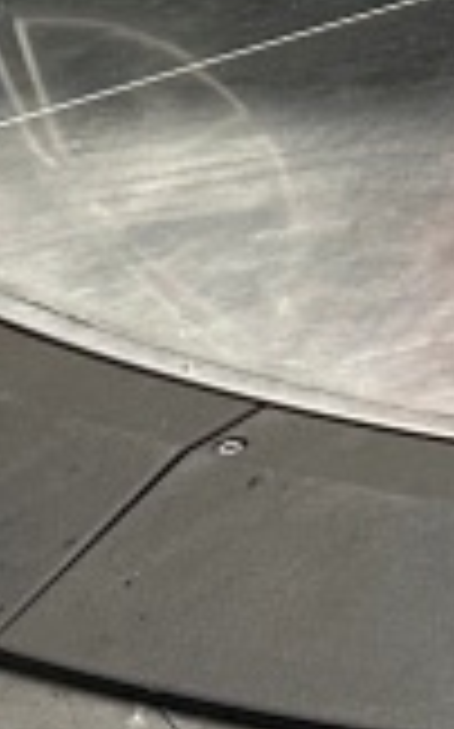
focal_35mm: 161
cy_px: -279
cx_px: 1434
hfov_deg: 7.1
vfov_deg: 12.5
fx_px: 3193
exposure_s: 1/60
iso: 400
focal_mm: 6.86
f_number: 1.78
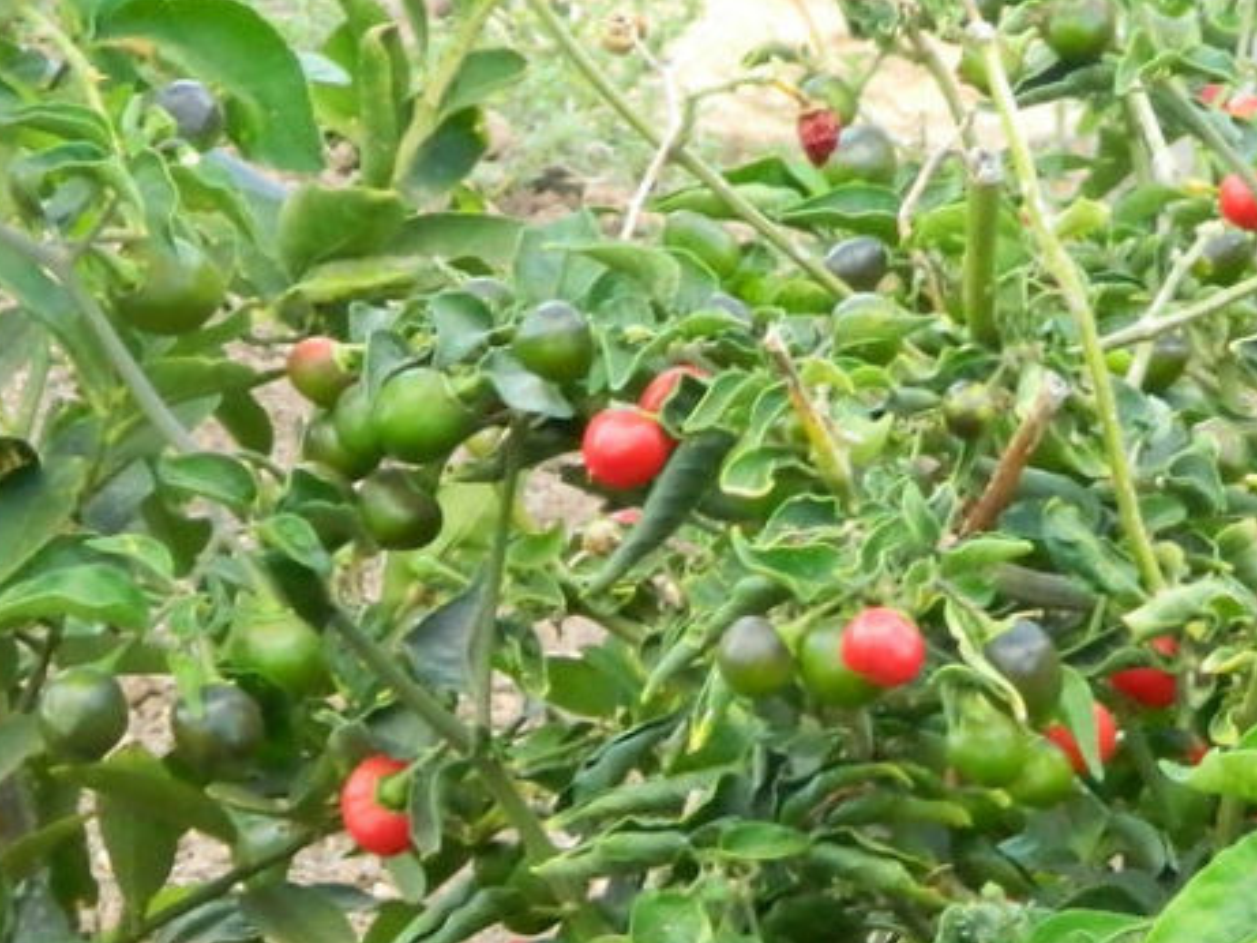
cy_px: 1455
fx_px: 6901
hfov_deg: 10.3
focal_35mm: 190
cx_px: 1224
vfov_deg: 7.7
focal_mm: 10.2
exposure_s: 1/50
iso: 110
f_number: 3.8
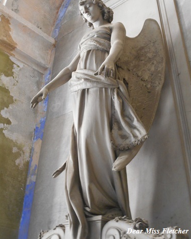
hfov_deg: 28.1
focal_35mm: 54
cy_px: 110
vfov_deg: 34.7
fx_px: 381
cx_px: 96
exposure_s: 1/8
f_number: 4.9
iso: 400
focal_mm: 9.1
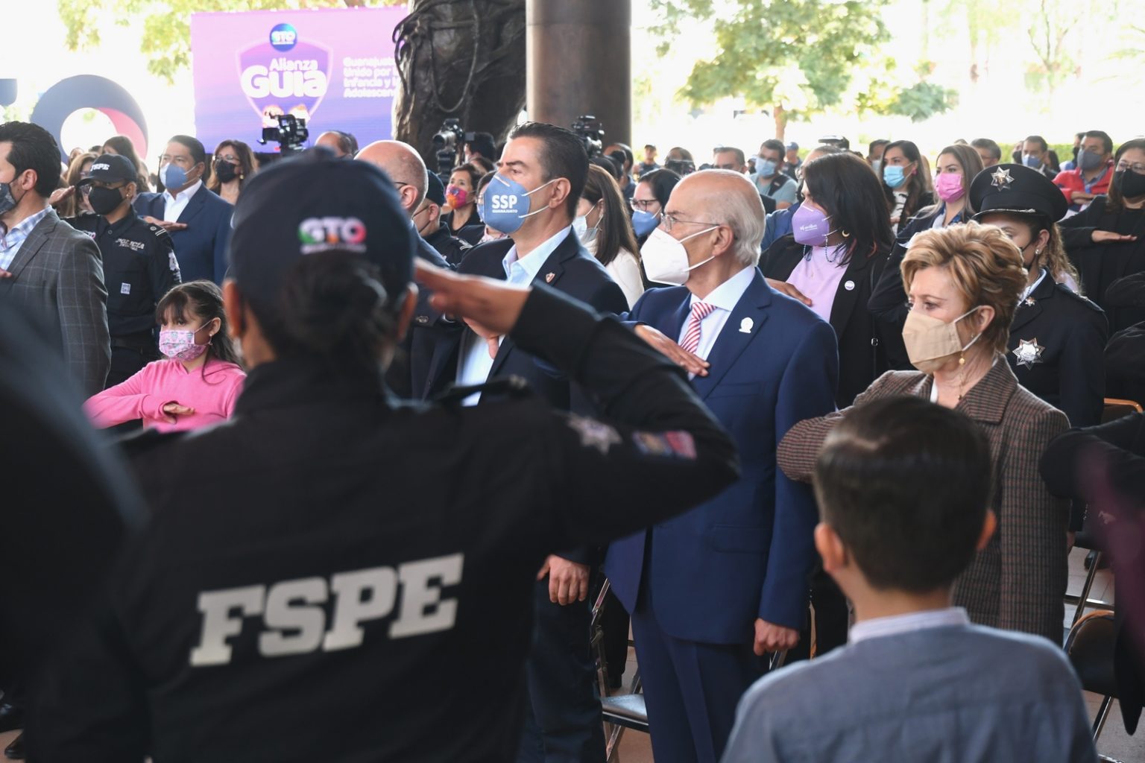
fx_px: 1908
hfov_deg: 33.4
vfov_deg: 22.6
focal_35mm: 60
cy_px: 382
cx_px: 572
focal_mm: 40
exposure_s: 1/250
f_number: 3.5
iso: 1000
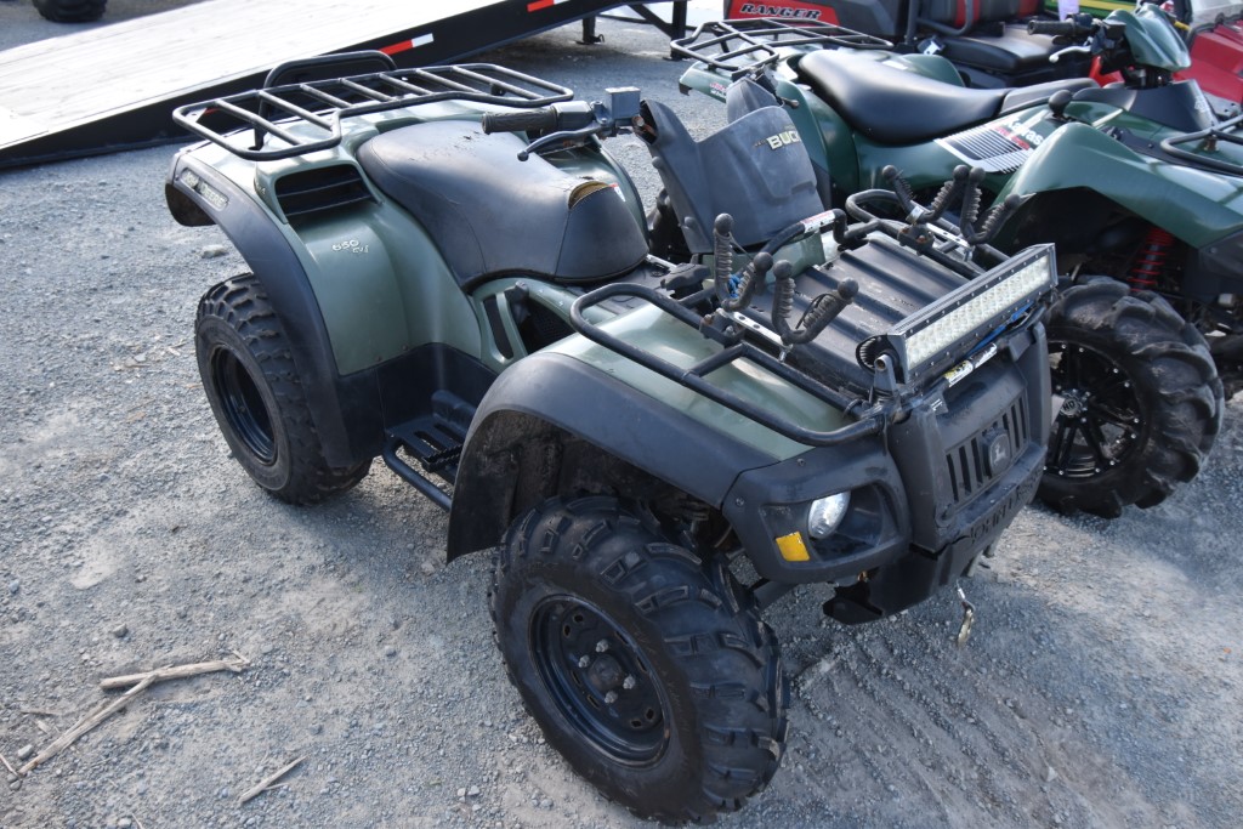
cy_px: 414
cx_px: 622
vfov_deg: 50.4
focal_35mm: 26
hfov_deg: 70.4
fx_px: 881
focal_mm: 17
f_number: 7.1
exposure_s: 1/200
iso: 400
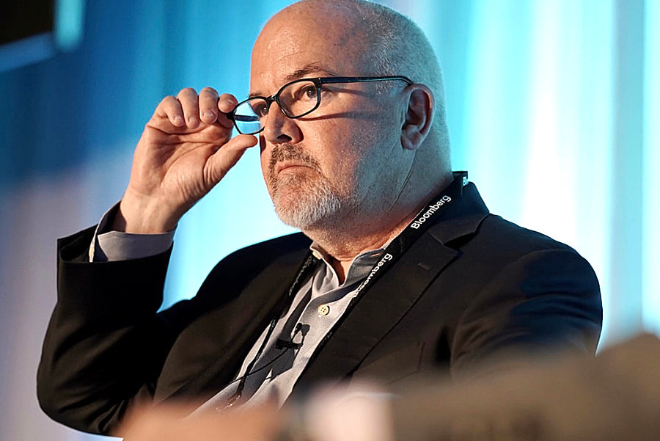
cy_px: 220
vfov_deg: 10.2
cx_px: 330
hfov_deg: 15.2
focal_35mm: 135
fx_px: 2476
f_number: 2
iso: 1600
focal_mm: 135
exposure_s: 1/160
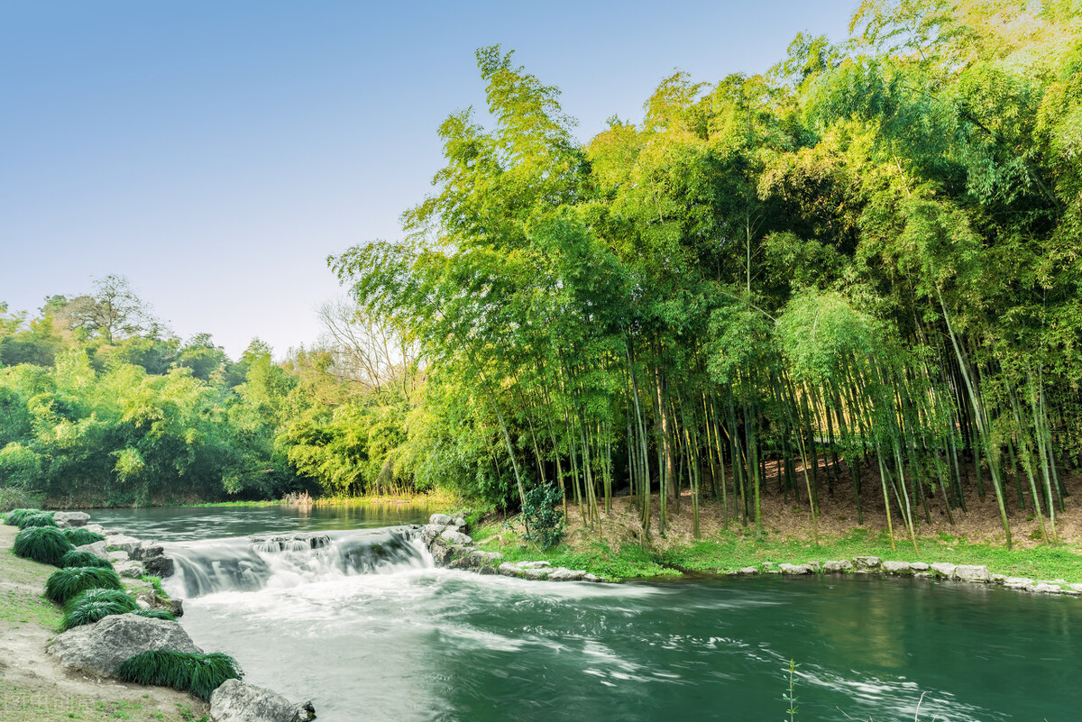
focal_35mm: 24
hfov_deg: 73.7
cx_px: 541
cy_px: 361
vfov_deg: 53.2
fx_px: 722
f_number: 14
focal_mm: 24
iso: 64
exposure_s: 1/25
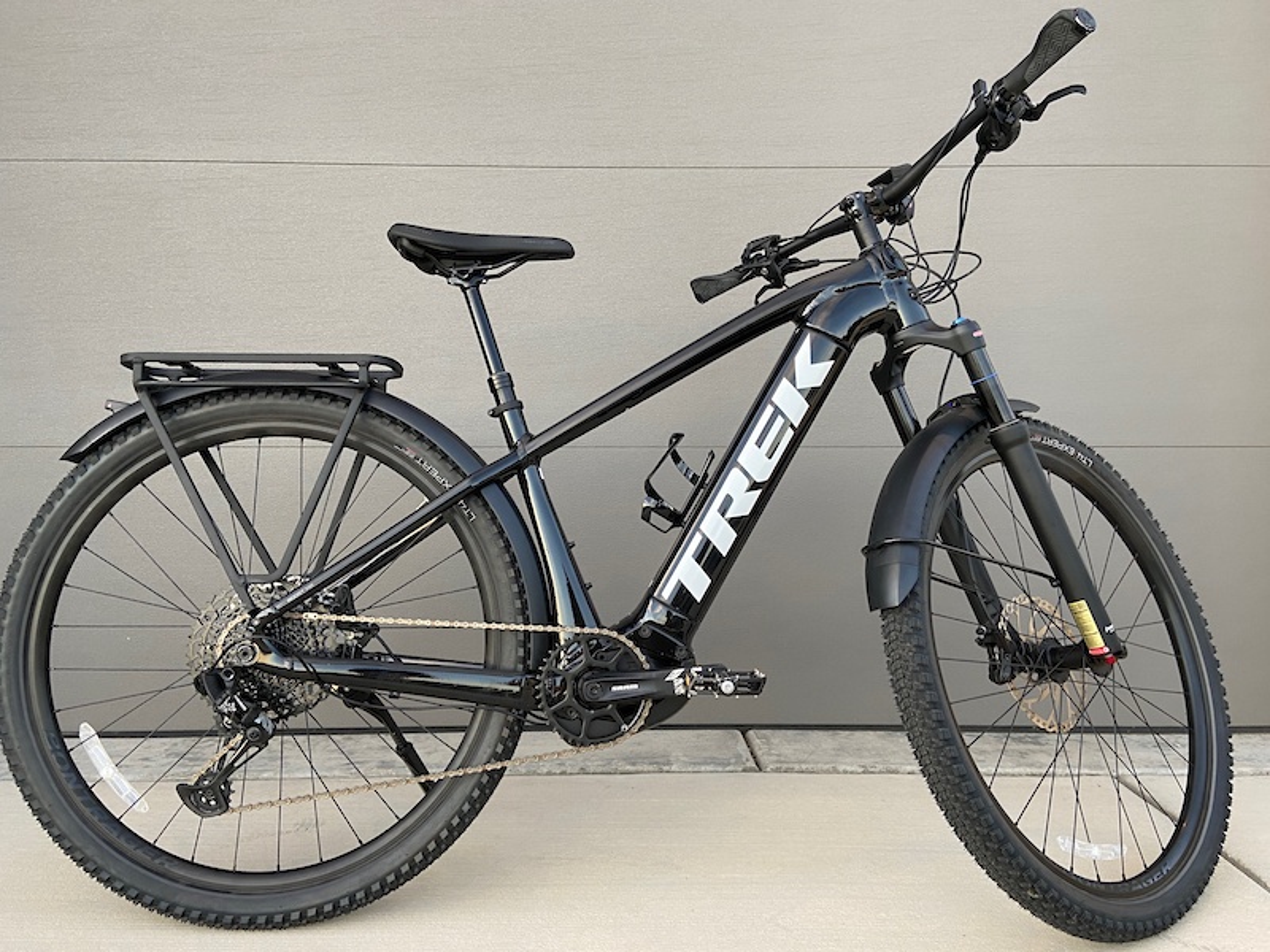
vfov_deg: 53.1
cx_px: 635
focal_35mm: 26
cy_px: 476
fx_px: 954
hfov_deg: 67.3
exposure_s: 1/72
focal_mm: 4.25
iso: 125
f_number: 1.8
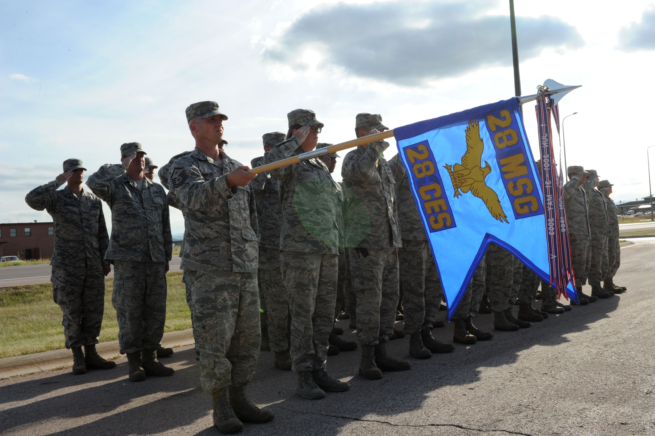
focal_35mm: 35
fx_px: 636
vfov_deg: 37.8
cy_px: 218
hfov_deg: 54.5
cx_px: 328
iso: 800
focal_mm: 35
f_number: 22
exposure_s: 1/250
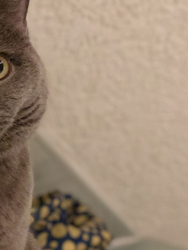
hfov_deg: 12.7
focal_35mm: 115
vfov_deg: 17.0
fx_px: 833
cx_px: -14
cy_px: 200
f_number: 2.4
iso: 640
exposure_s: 1/25
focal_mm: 6
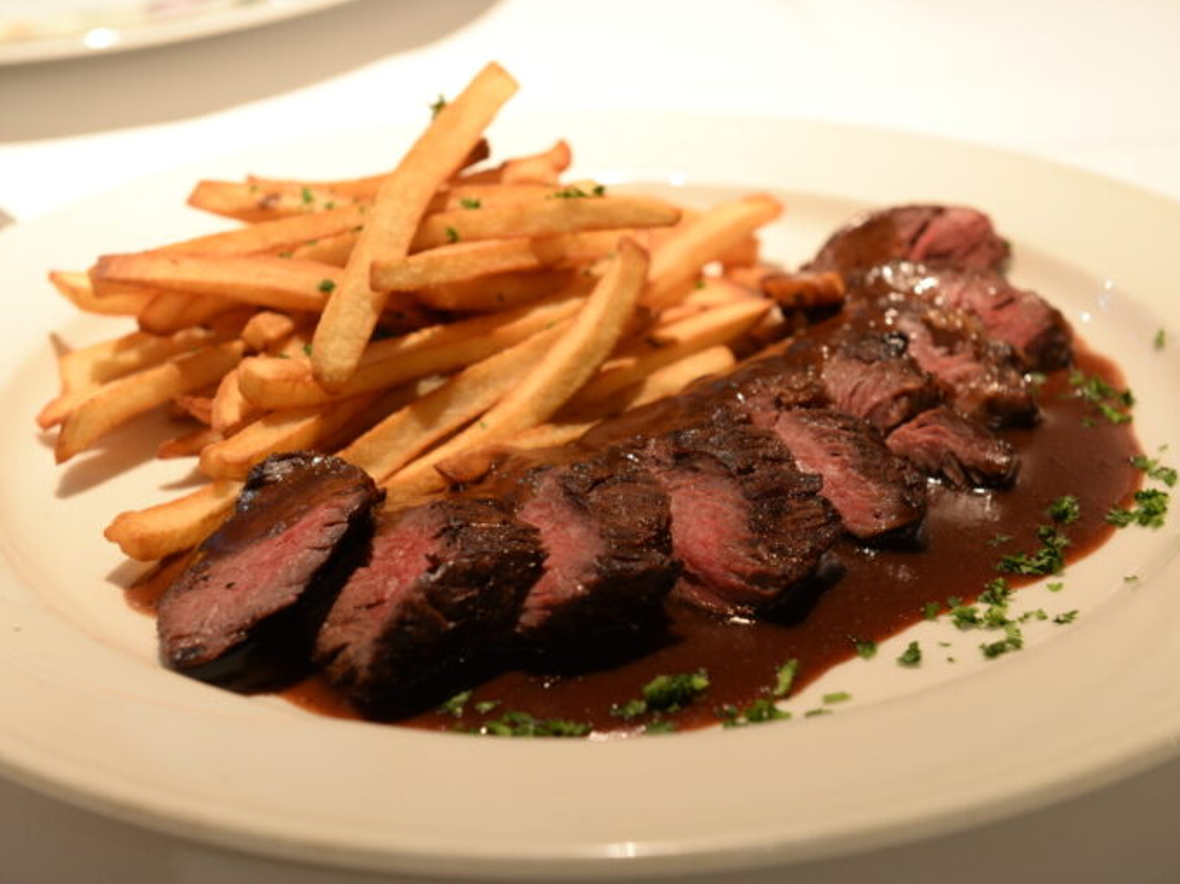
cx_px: 580
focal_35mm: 76
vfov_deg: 19.4
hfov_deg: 25.7
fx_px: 2589
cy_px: 441
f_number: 8
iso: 320
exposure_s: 1.3
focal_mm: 70
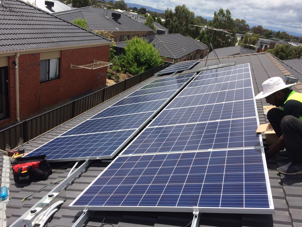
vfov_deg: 48.2
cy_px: 114
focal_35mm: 29
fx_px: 253
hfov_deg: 61.7
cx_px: 151
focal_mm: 4.15
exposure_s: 1/3425
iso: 32
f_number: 2.2
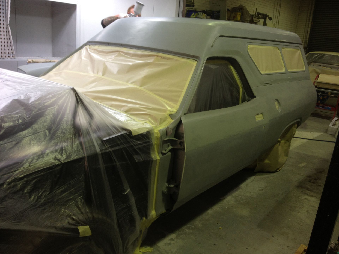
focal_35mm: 35
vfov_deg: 40.7
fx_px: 343
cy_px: 127
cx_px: 170
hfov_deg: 52.6
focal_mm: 4.28
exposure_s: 1/24
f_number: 2.4
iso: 50
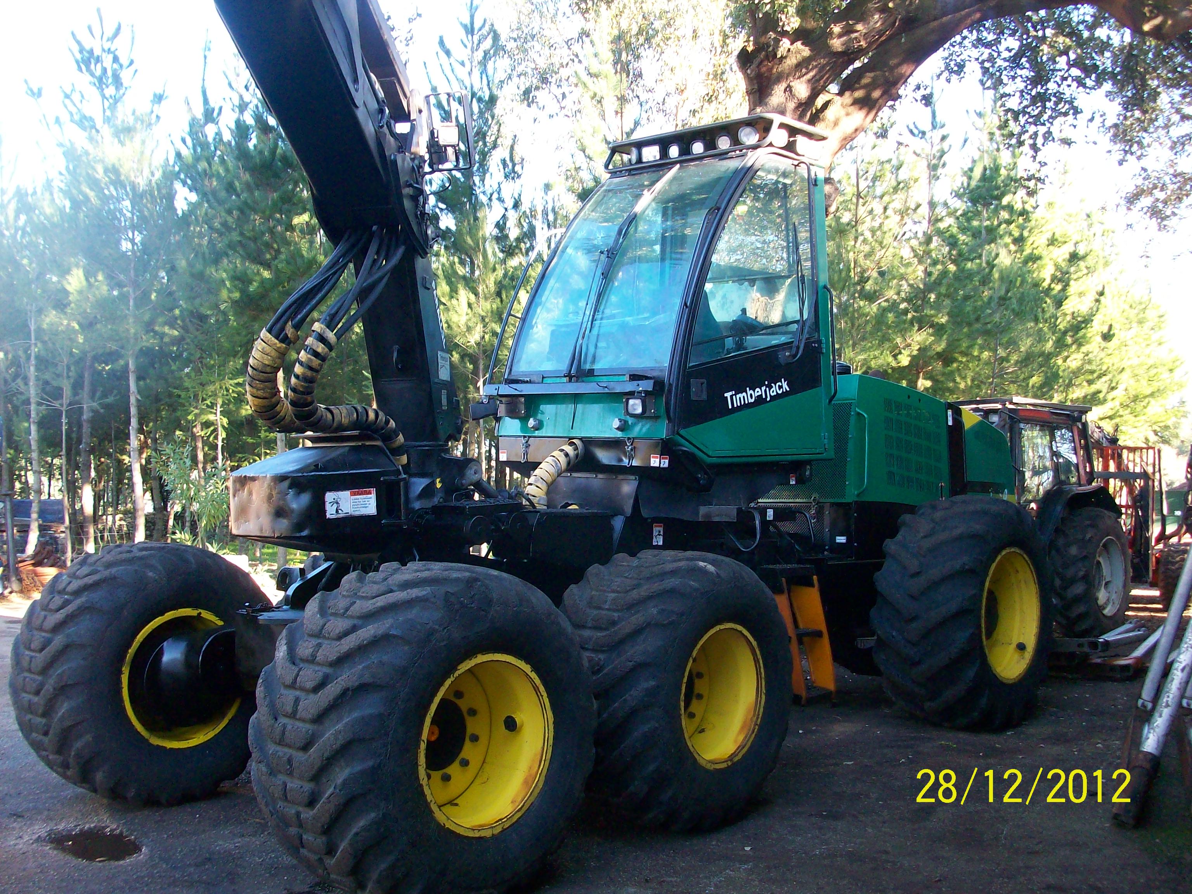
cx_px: 596
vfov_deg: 41.8
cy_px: 447
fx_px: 1171
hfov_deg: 54.0
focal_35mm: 34
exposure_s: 1/97.9
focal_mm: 5.7
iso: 160
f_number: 2.8
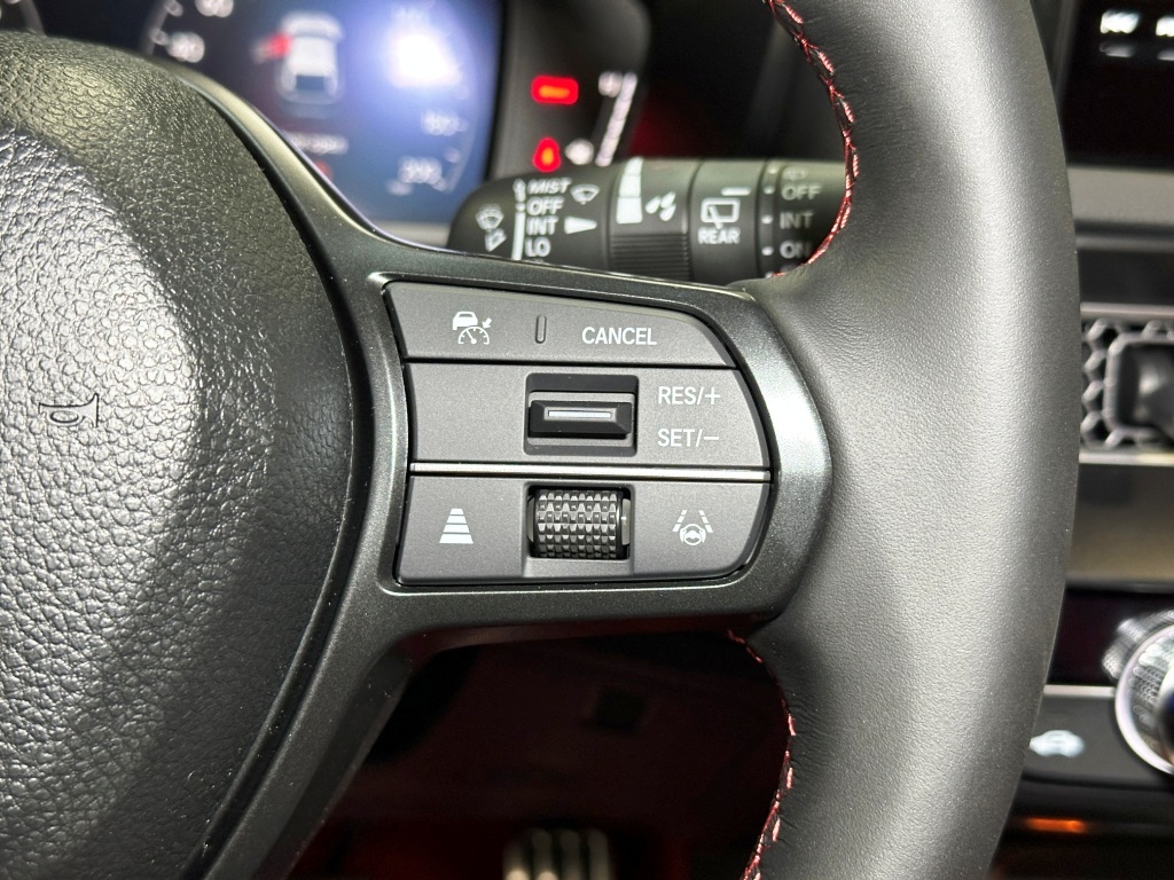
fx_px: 1628
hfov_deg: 39.7
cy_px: 440
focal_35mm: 48
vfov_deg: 30.3
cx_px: 587
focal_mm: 6.86
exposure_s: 1/40
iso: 320
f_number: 1.78
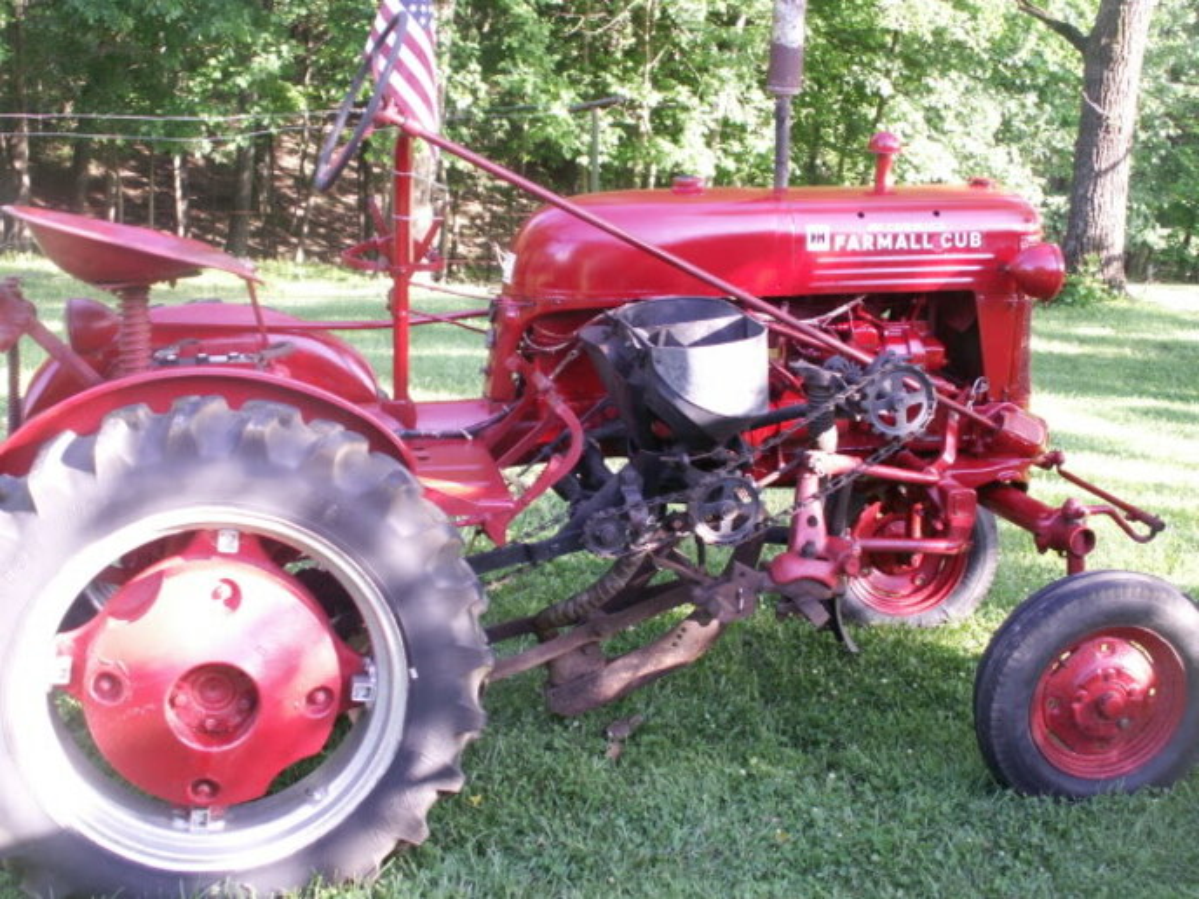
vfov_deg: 32.2
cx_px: 600
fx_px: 1559
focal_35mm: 45
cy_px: 450
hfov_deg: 42.1
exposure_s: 1/40
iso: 50
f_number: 2.8
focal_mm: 7.5
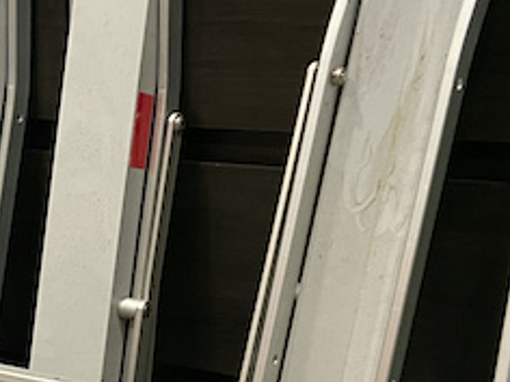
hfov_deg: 21.3
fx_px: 1297
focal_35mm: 88
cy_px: 343
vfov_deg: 16.6
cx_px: -26
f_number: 1.8
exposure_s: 1/60
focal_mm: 4.25
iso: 500
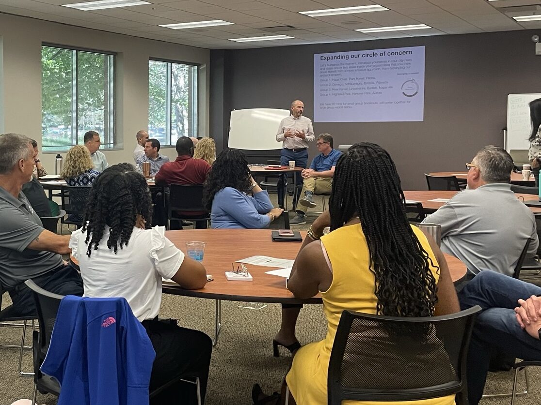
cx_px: 270
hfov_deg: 67.3
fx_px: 406
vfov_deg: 53.1
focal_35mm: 26
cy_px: 202
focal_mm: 4.2
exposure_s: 1/60
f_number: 1.6
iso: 200
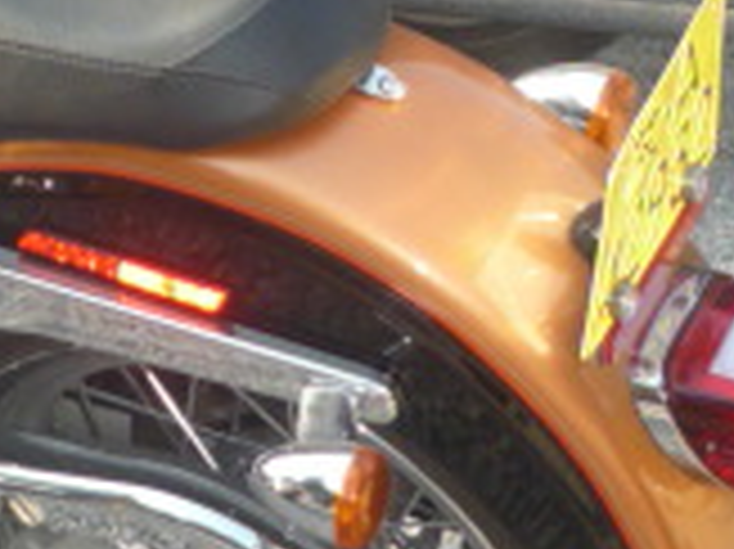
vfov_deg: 8.9
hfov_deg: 11.6
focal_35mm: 165
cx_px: -306
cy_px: -122
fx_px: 3496
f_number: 2.8
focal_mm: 5.5
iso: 100
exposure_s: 1/160
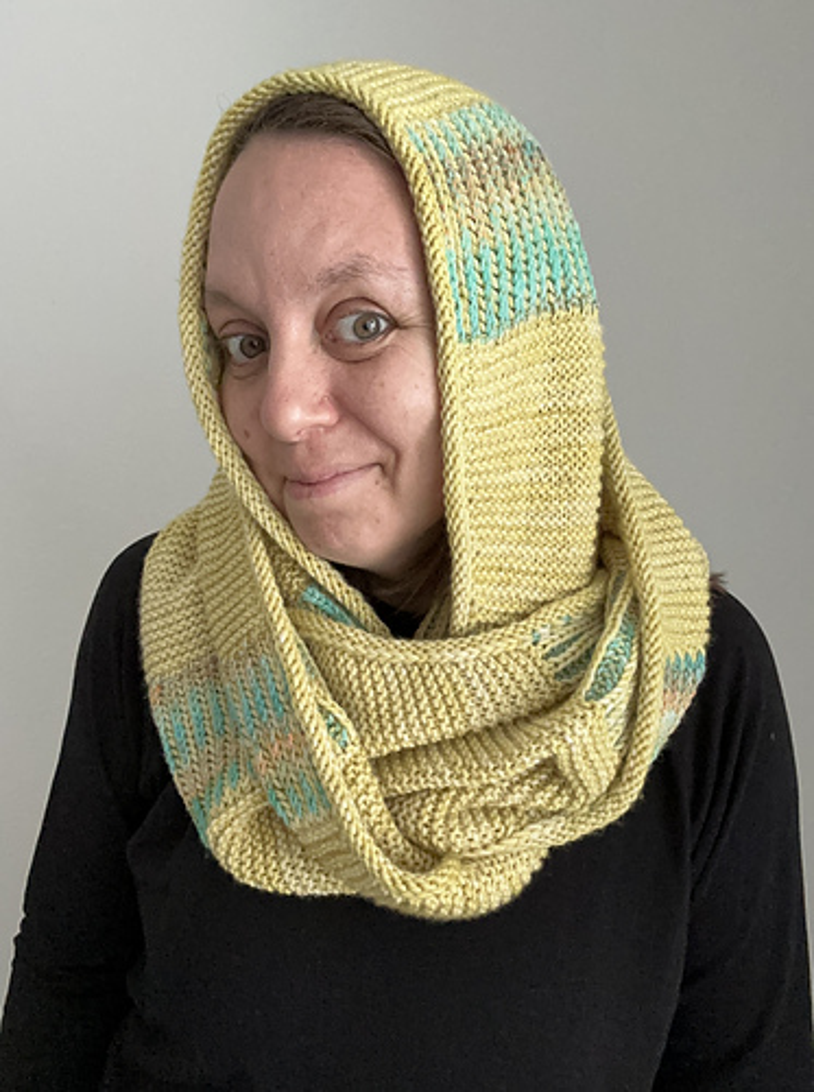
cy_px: 546
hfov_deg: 46.7
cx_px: 407
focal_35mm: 30
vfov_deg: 60.1
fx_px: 944
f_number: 1.9
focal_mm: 2.69
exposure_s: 1/60
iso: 250
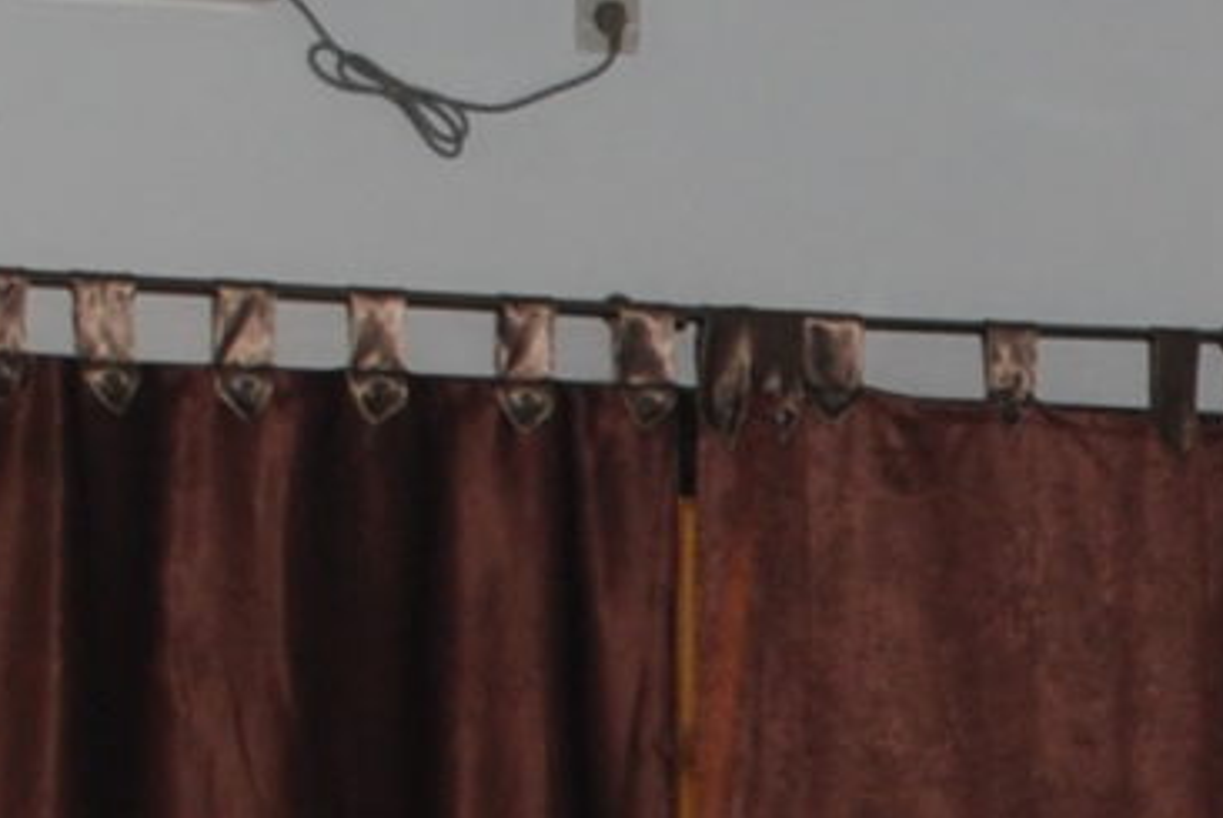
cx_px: 1828
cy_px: 1122
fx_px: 8571
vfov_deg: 5.4
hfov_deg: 8.0
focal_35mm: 252
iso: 220
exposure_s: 1/60
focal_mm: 24
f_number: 4.2
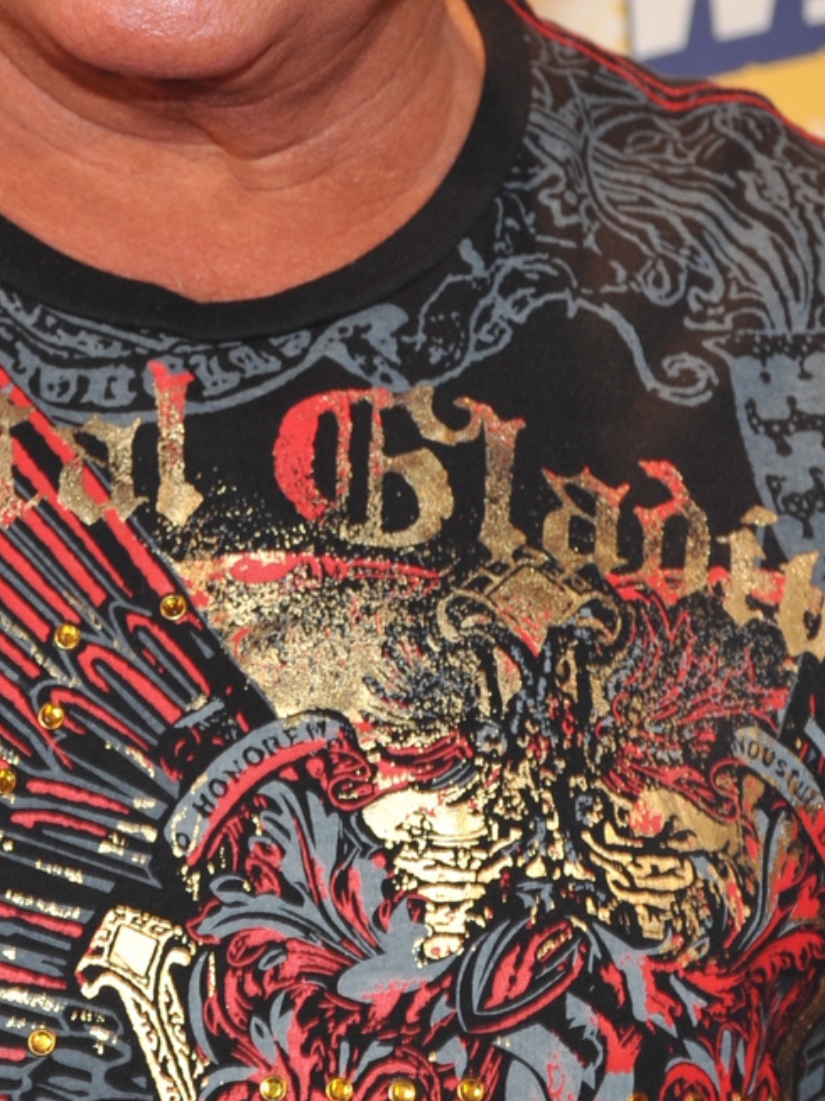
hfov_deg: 9.4
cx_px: 118
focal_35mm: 157
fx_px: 4989
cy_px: 446
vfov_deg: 12.6
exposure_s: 1/60
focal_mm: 52
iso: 400
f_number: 5.6
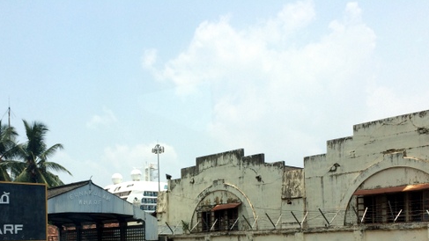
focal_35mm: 47
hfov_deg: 43.6
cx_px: 187
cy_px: 229
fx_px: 535
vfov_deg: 24.5
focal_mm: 4.12
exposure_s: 1/2283
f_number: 2.2
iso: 40
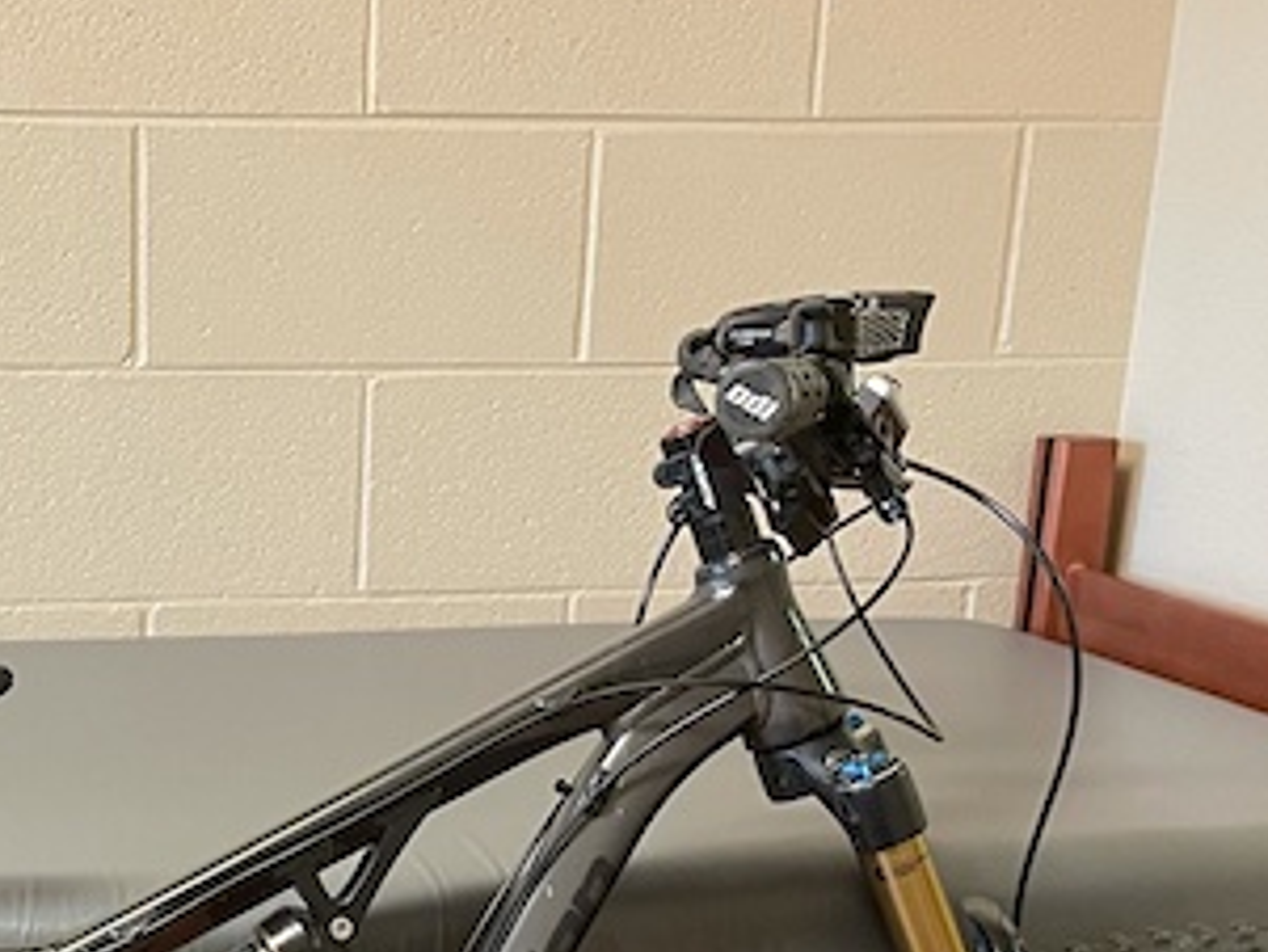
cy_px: 1209
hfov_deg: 27.5
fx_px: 2529
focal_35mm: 69
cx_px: 219
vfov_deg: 19.8
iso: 400
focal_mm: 4.2
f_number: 1.6
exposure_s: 1/40
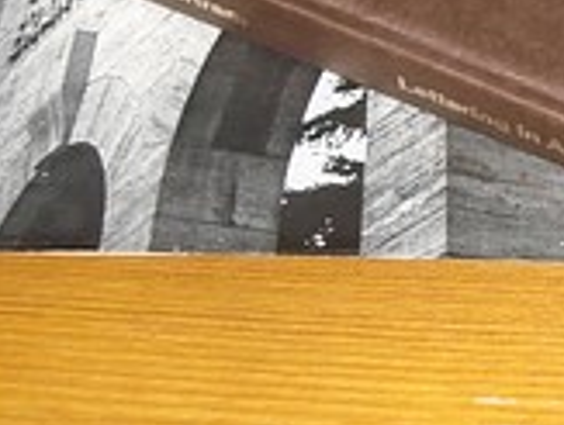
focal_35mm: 150
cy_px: -95
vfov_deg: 9.8
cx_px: 772
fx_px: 2449
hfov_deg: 12.6
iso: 320
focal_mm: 8.7
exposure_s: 1/30
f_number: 4.5
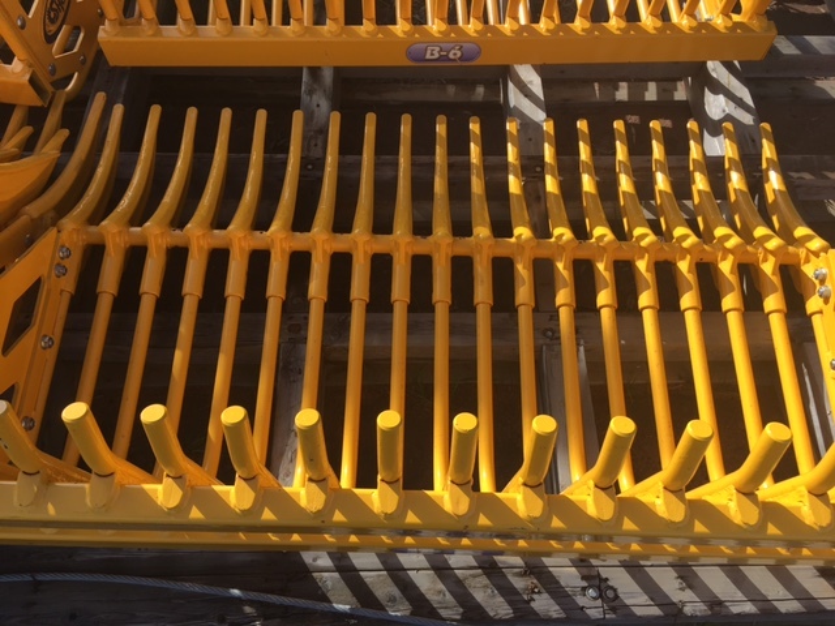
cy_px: 313
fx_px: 700
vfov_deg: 48.2
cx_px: 418
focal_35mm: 29
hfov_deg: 61.7
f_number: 2.2
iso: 25
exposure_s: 1/810
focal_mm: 4.15
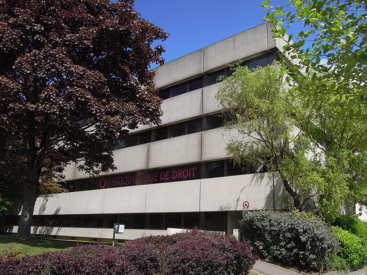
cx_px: 184
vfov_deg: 45.4
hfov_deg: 58.4
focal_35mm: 31
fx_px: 329
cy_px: 138
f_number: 3.3
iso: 160
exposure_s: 1/1250
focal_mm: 5.5
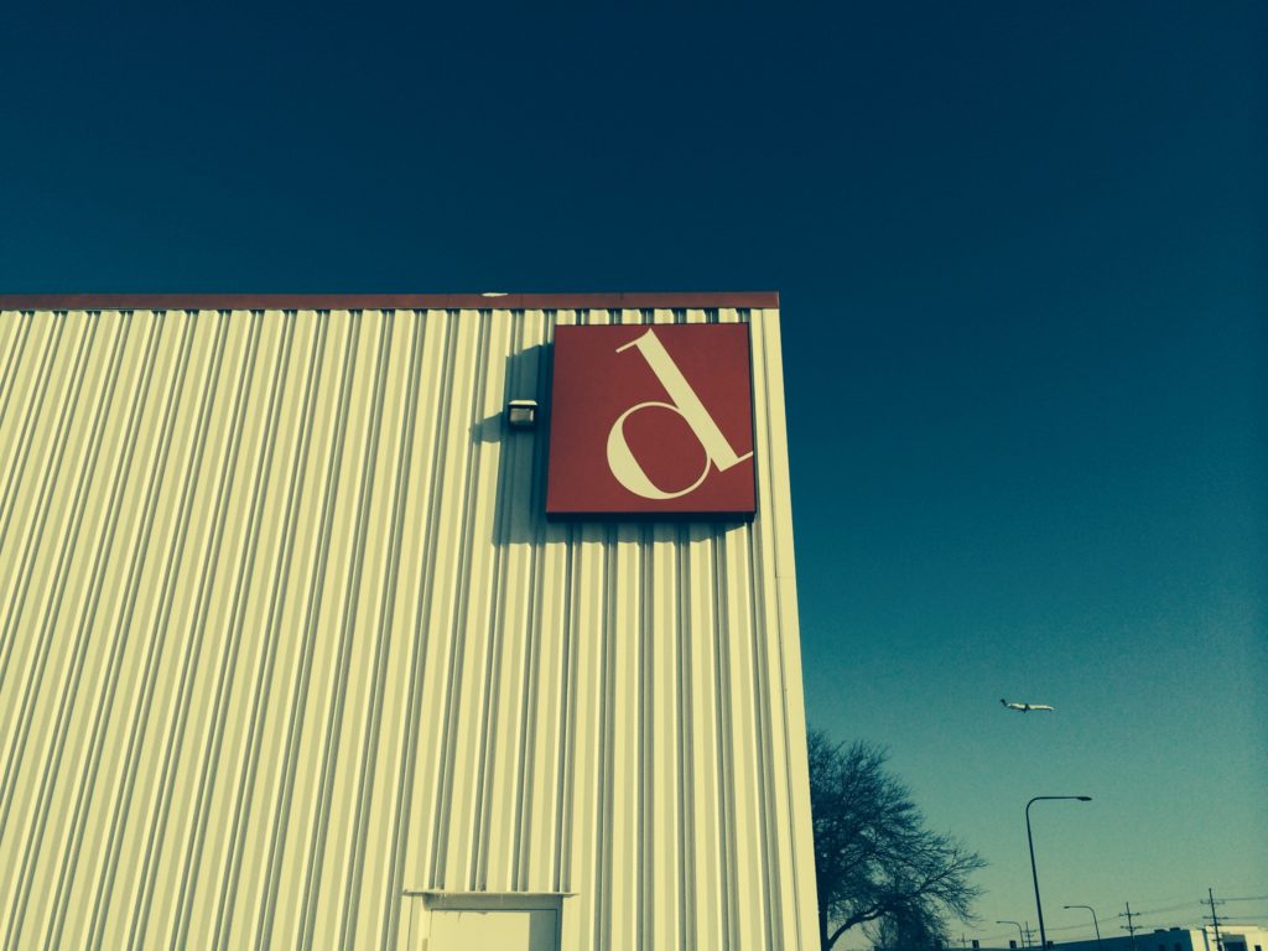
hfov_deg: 60.0
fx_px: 1099
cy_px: 476
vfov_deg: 46.8
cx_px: 634
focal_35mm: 30
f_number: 2.2
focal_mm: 4.12
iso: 40
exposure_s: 1/5128
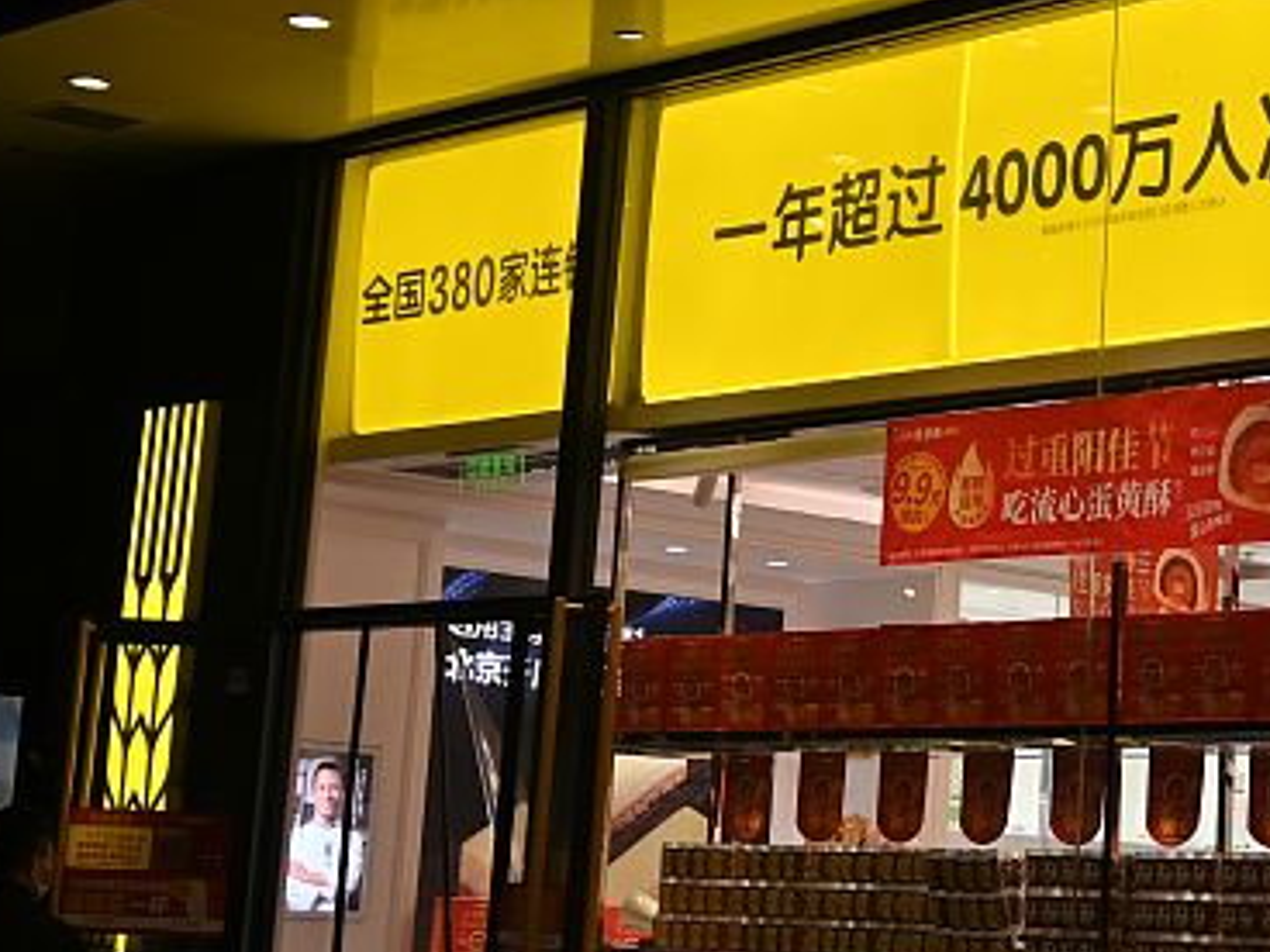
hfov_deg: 20.4
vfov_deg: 15.6
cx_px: 1191
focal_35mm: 94
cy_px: 207
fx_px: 3449
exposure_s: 1/160
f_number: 3.8
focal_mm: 20
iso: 100
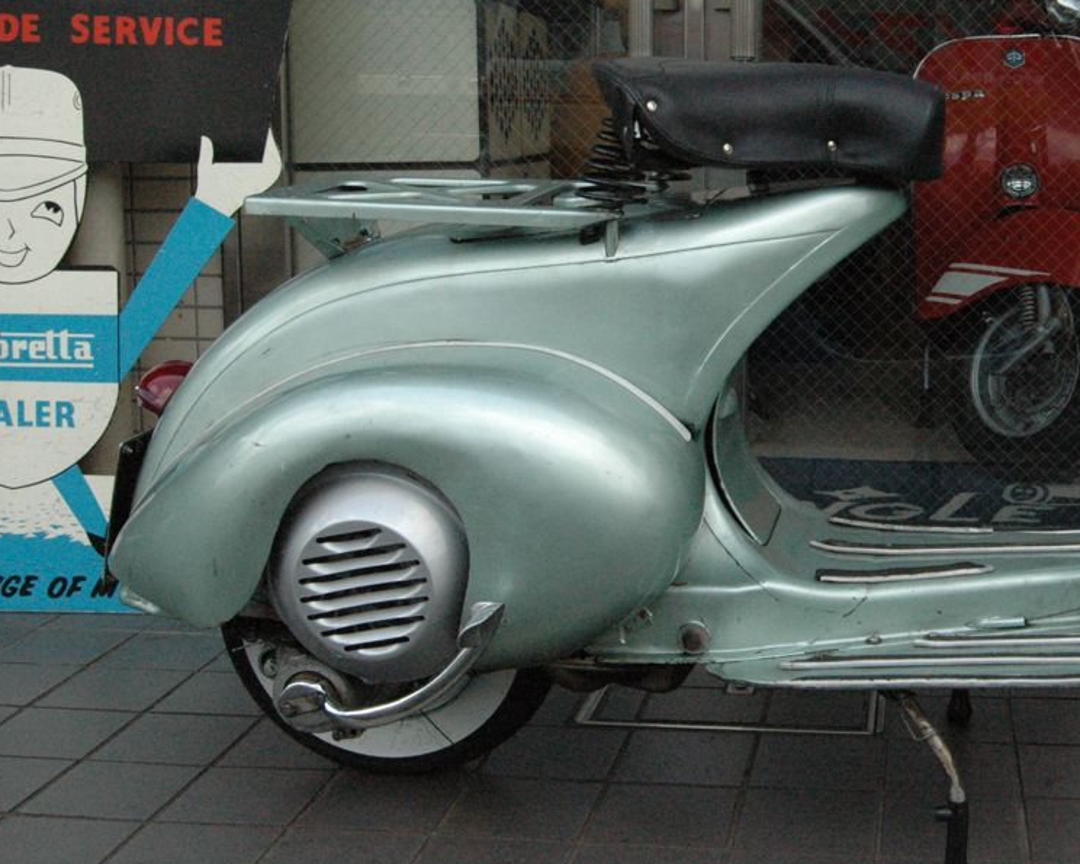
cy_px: 339
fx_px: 1624
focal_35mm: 51
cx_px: 908
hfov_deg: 35.3
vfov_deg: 29.7
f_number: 11
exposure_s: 1/500
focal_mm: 21
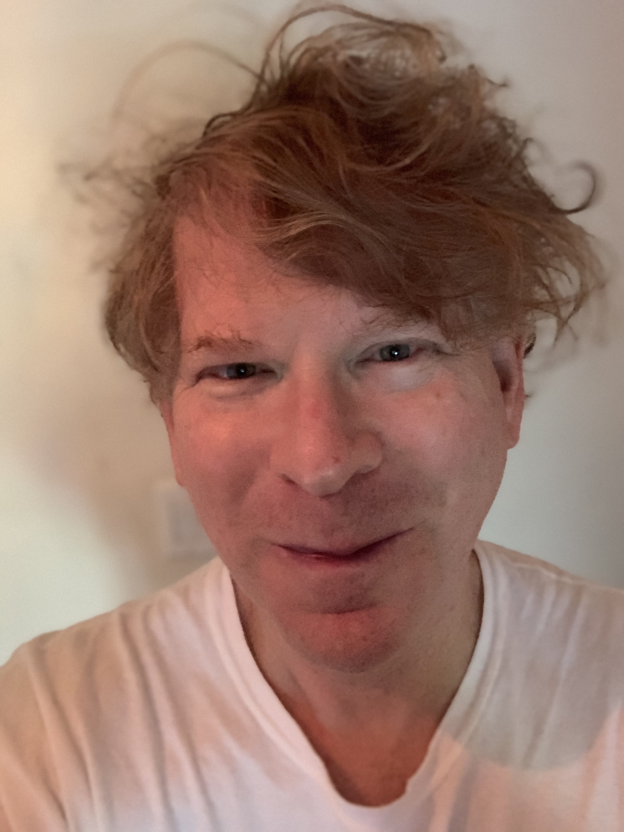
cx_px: 312
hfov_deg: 44.2
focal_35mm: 32
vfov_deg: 56.8
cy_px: 416
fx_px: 769
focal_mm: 2.87
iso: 800
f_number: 2.2
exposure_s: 1/15
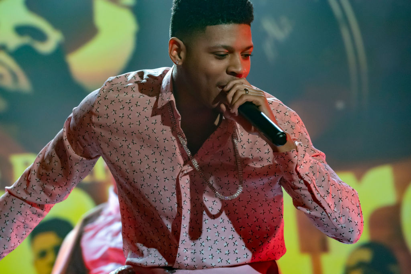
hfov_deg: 10.3
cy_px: 137
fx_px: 2283
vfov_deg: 6.9
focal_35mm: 200
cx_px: 206
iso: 10000
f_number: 7.1
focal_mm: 200
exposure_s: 1/250
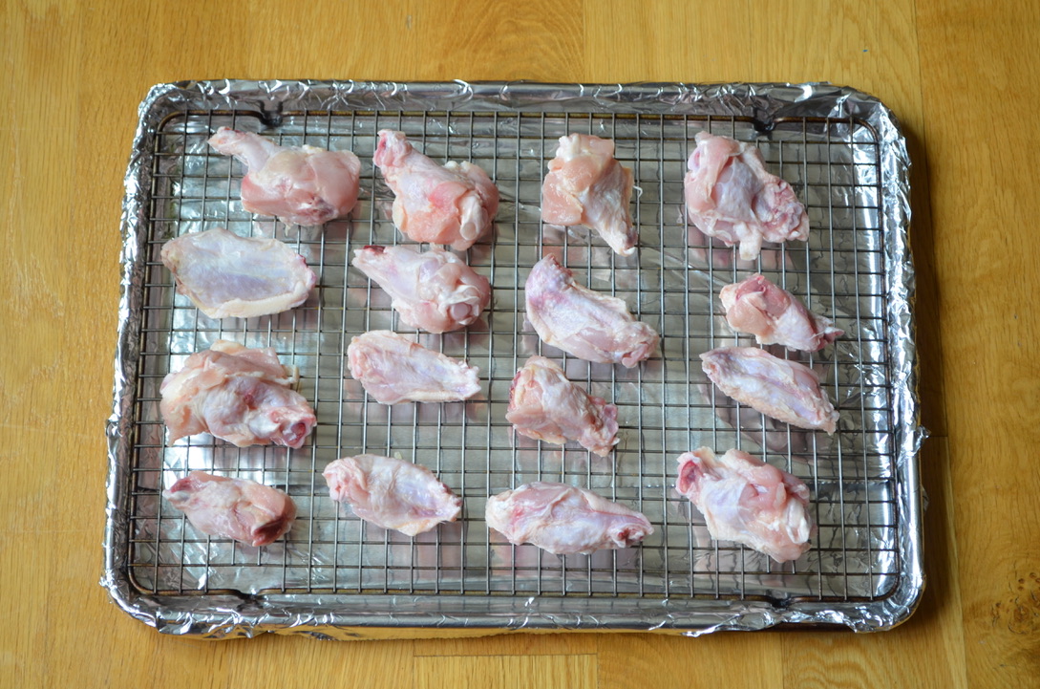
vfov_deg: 18.8
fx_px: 2075
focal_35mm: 72
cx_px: 520
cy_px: 344
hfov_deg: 28.1
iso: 450
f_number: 5.6
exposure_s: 1/60
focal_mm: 48
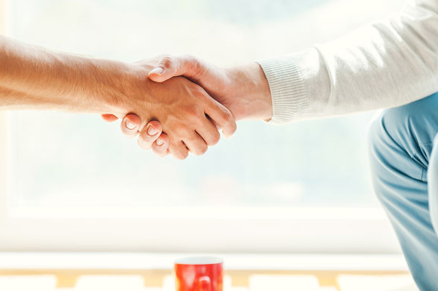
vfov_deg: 5.6
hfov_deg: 8.4
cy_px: 180
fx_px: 2991
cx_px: 191
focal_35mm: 246
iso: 200
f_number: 4
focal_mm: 170
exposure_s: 1/100
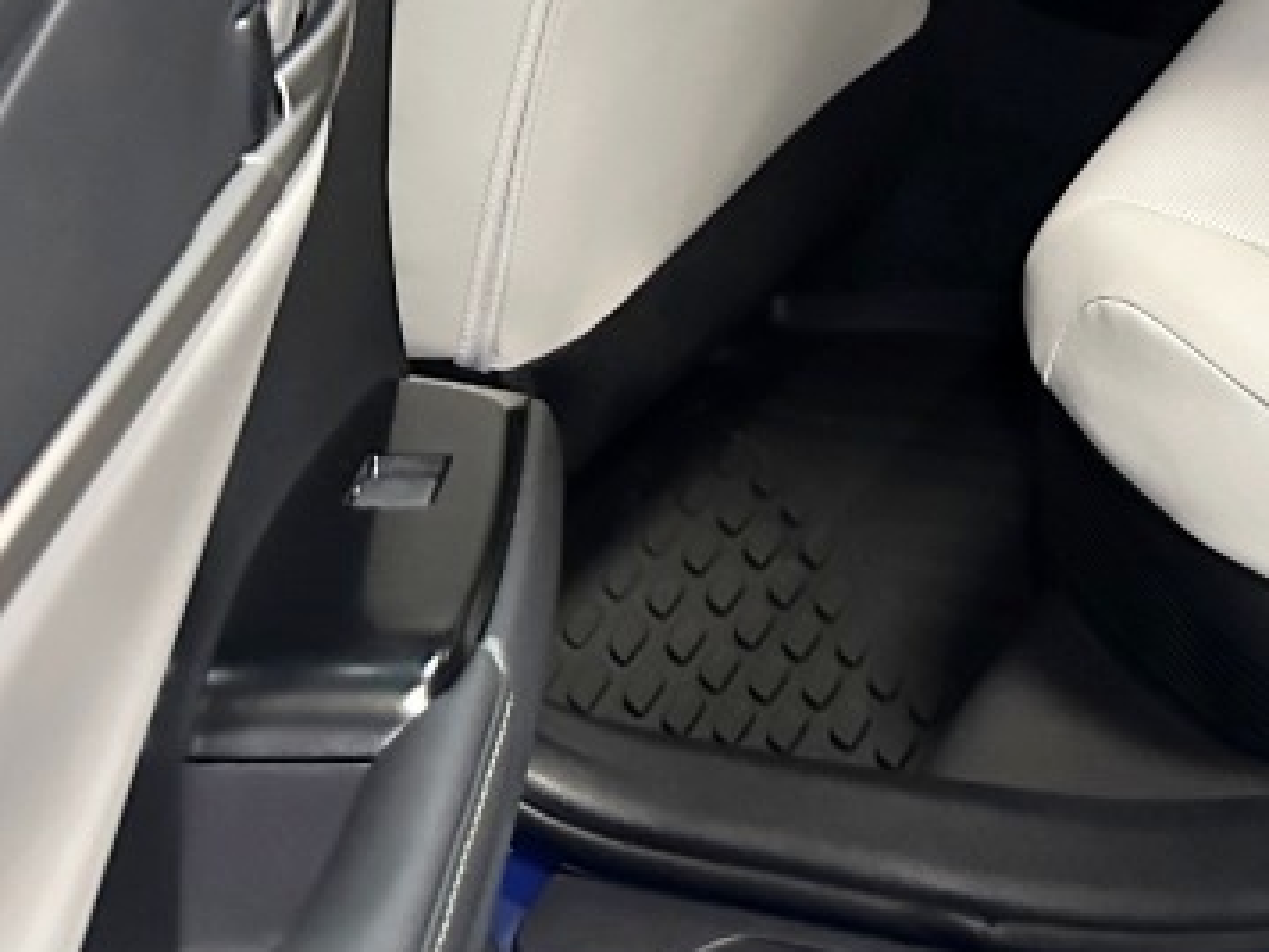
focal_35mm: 69
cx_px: 1422
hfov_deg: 25.9
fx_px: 2529
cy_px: -257
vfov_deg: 19.7
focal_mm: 6.86
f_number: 1.78
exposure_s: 1/60
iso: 800
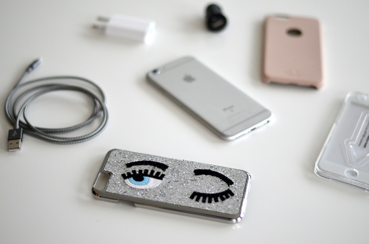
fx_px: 767
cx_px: 184
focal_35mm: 75
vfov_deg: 18.1
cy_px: 122
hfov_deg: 27.0
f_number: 1.8
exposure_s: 1/500
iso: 400
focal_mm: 50
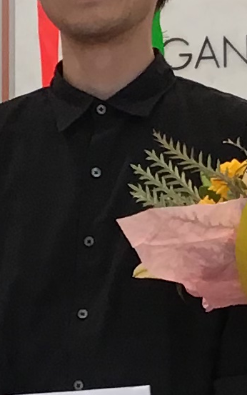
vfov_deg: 10.8
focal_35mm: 194
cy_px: 195
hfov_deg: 6.8
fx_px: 2088
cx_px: 50
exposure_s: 1/40
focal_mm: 3.3
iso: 25
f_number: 2.4
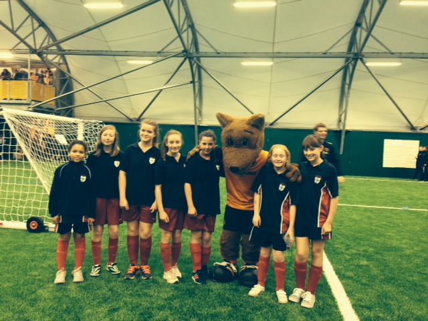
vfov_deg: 42.9
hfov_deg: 55.4
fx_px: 408
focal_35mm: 33
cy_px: 160
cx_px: 214
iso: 125
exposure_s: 1/20
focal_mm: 4.12
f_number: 2.4
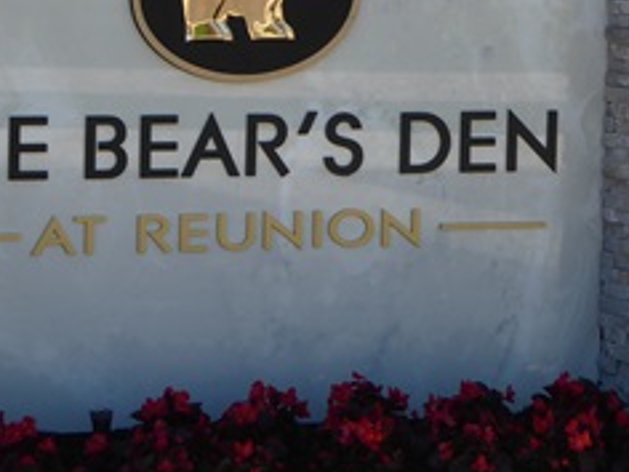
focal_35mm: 243
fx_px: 4416
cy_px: 133
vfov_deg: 6.1
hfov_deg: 8.1
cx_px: 208
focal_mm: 15
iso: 80
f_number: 4.8
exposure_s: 1/250
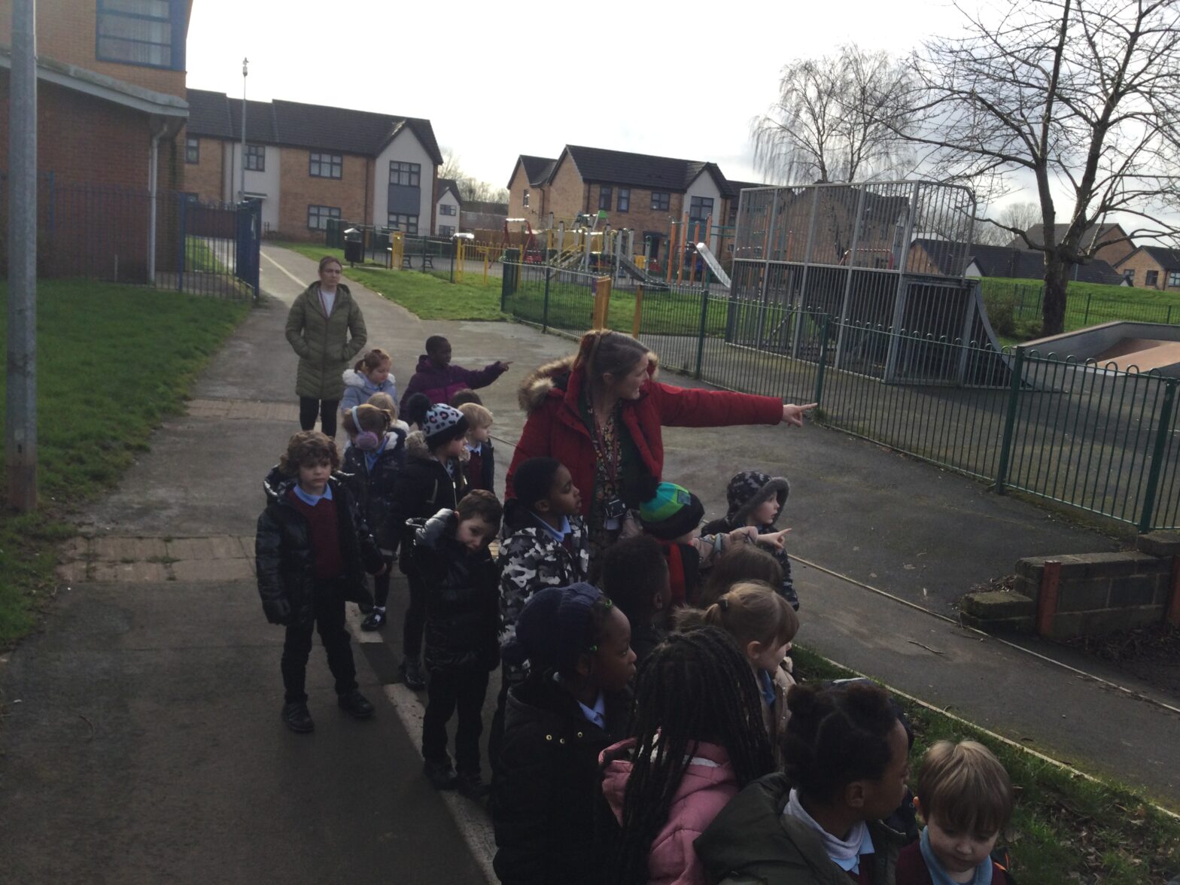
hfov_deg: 58.4
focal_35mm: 31
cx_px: 590
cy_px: 442
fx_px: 1057
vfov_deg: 45.4
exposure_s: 1/497
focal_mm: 3.3
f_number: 2.4
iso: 25
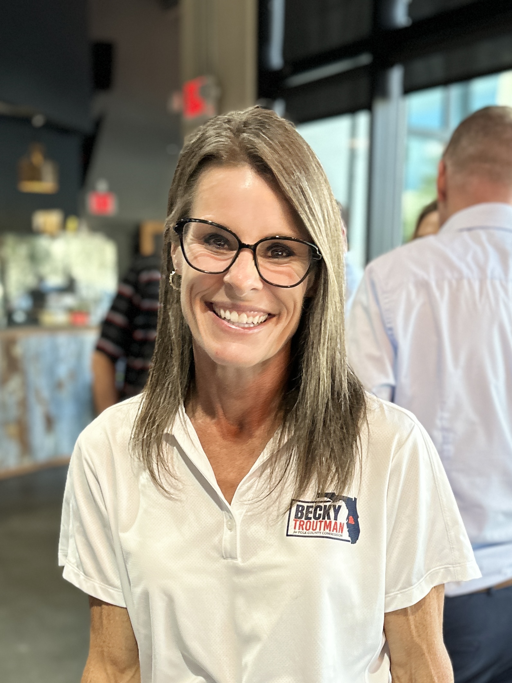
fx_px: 473
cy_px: 342
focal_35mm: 24
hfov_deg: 56.8
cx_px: 256
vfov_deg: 71.6
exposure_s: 1/92
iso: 200
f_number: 1.78
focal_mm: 6.86
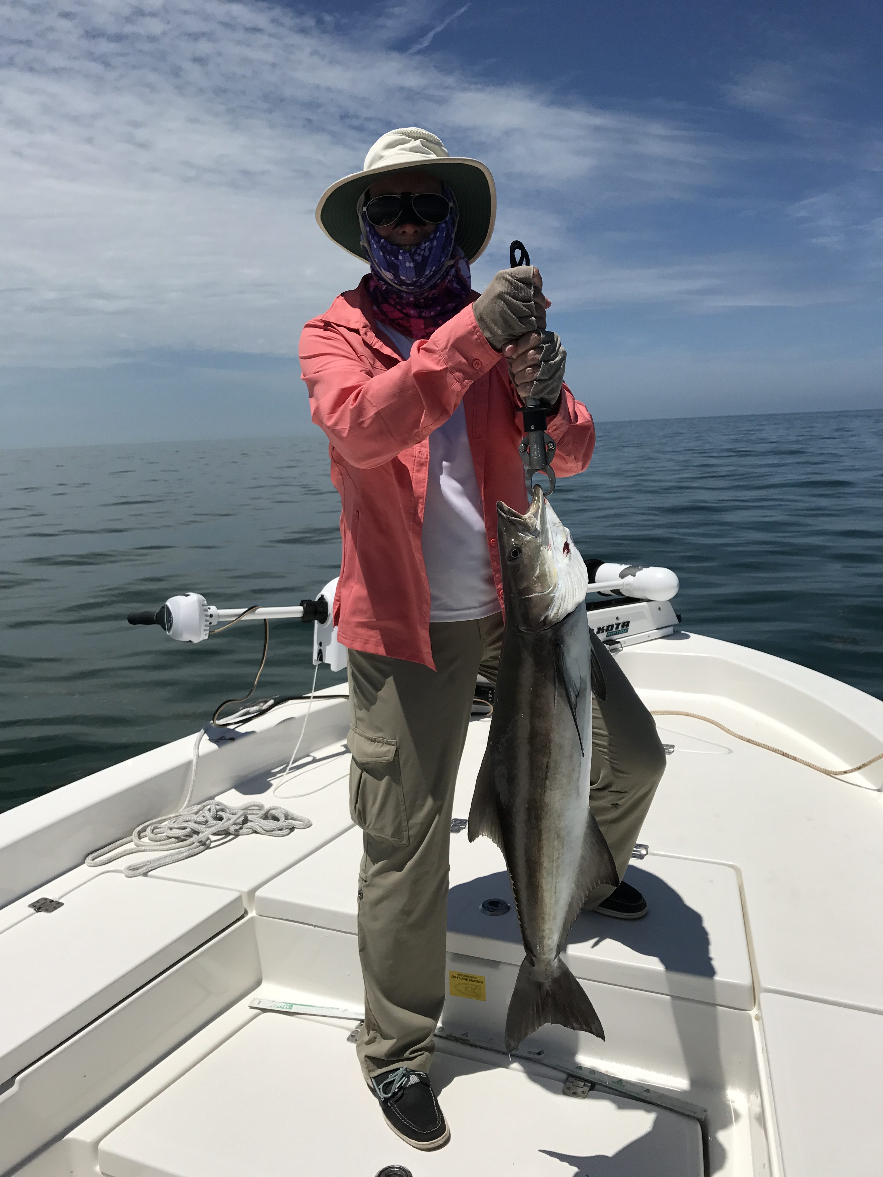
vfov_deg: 63.4
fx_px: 952
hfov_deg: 49.7
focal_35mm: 28
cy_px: 588
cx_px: 442
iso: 20
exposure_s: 1/8000
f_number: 1.8
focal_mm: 3.99
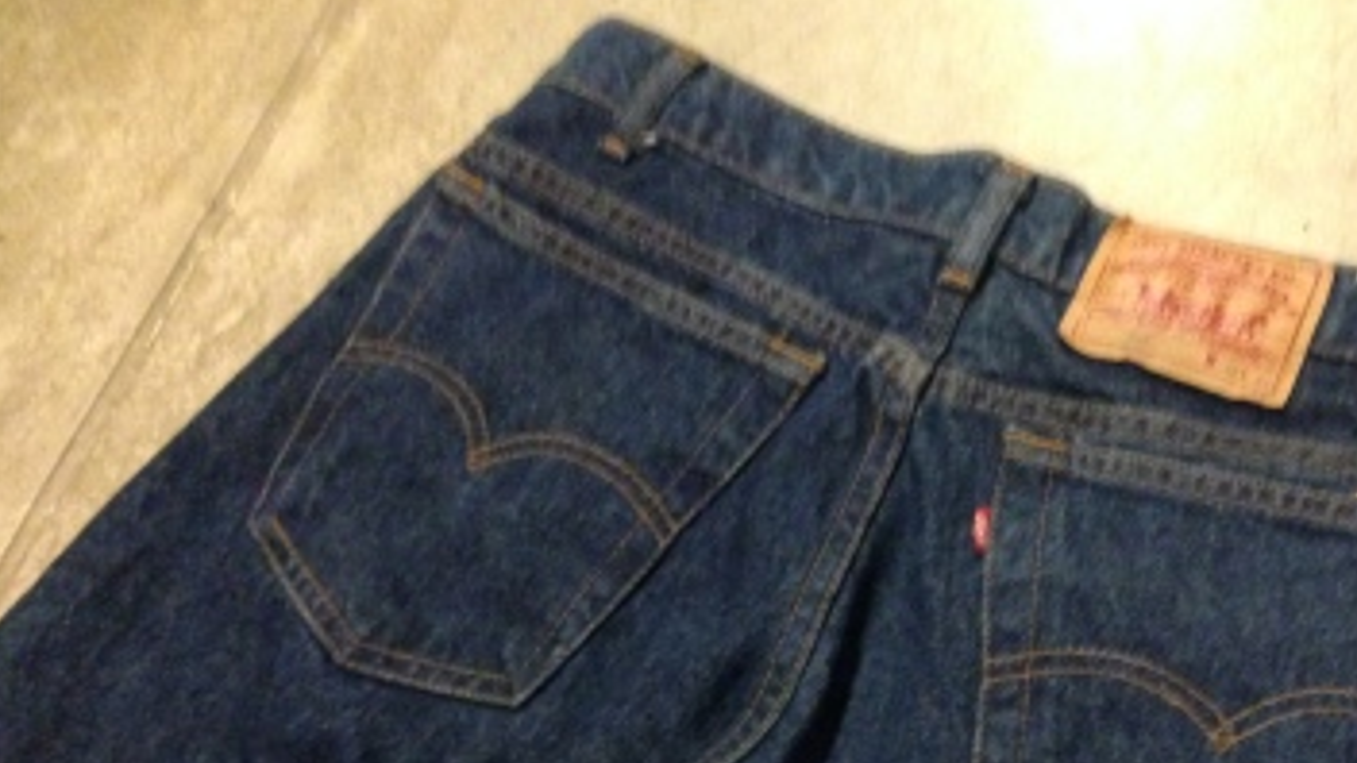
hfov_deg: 40.2
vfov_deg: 23.0
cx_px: 883
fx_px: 1835
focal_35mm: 51
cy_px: 653
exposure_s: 1/15
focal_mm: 4.12
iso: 800
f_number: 2.4
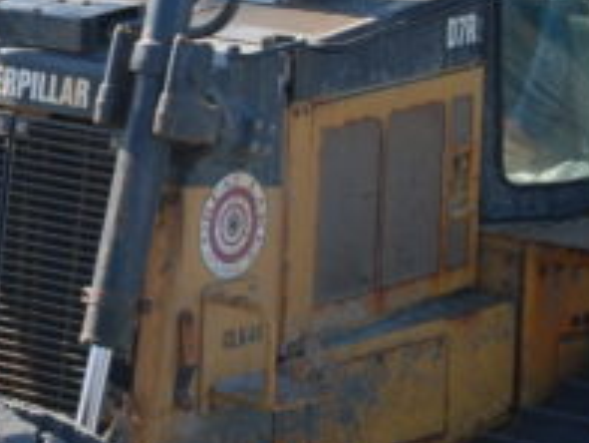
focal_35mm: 255
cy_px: 124
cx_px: 9
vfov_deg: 5.8
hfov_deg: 7.7
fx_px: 4342
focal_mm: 34
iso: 100
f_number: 6.3
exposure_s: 1/160
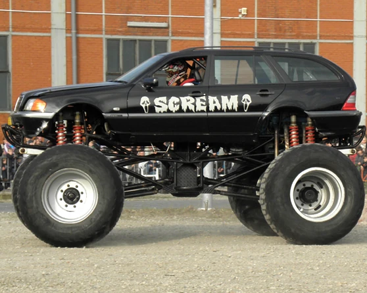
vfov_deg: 10.5
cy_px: 146
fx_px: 1596
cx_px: 182
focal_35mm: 147
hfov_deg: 13.1
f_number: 4.4
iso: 64
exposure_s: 1/250
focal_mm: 24.95
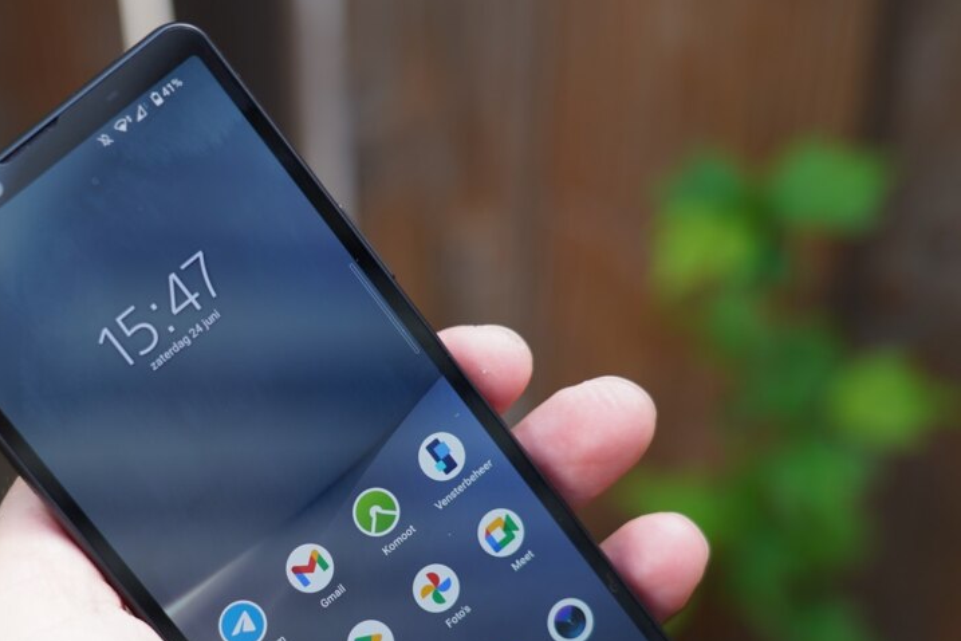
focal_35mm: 82
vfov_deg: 16.6
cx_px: 264
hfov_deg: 24.5
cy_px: 487
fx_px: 2189
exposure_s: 1/125
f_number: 4
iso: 100
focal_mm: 49
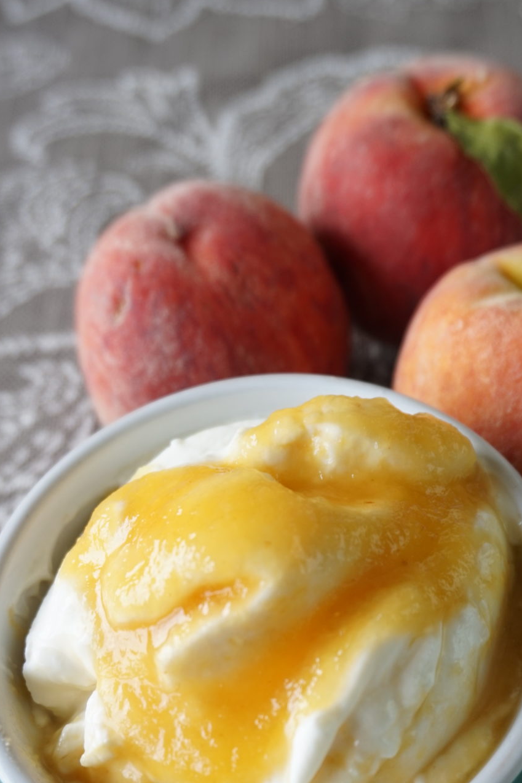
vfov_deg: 37.2
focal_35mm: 53
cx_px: 322
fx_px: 1154
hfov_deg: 25.4
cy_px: 518
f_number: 4
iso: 160
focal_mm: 22
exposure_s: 1/60
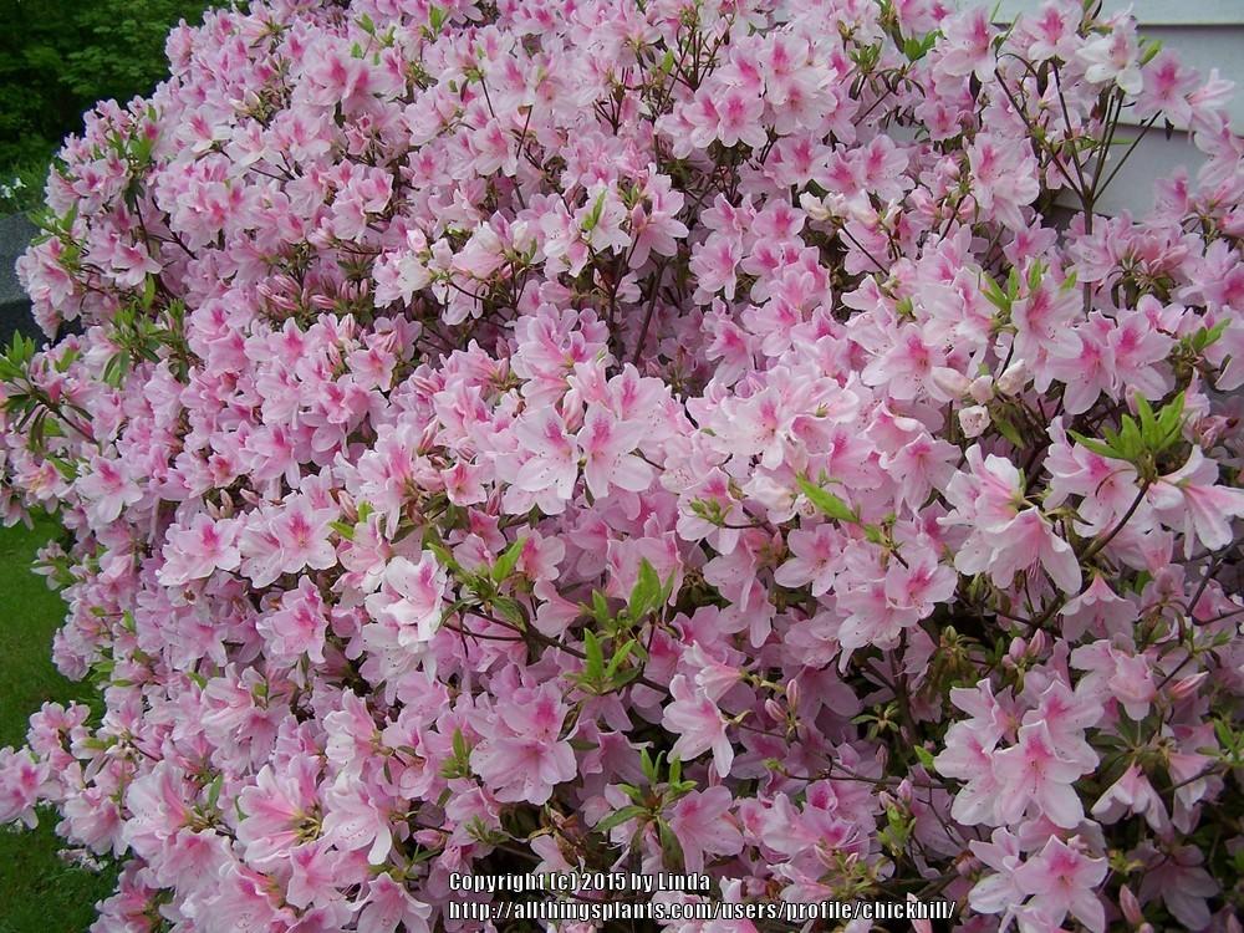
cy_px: 466
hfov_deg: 49.0
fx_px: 1366
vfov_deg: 37.7
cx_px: 622
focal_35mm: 38
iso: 80
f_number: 2.8
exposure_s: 1/320
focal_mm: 6.3
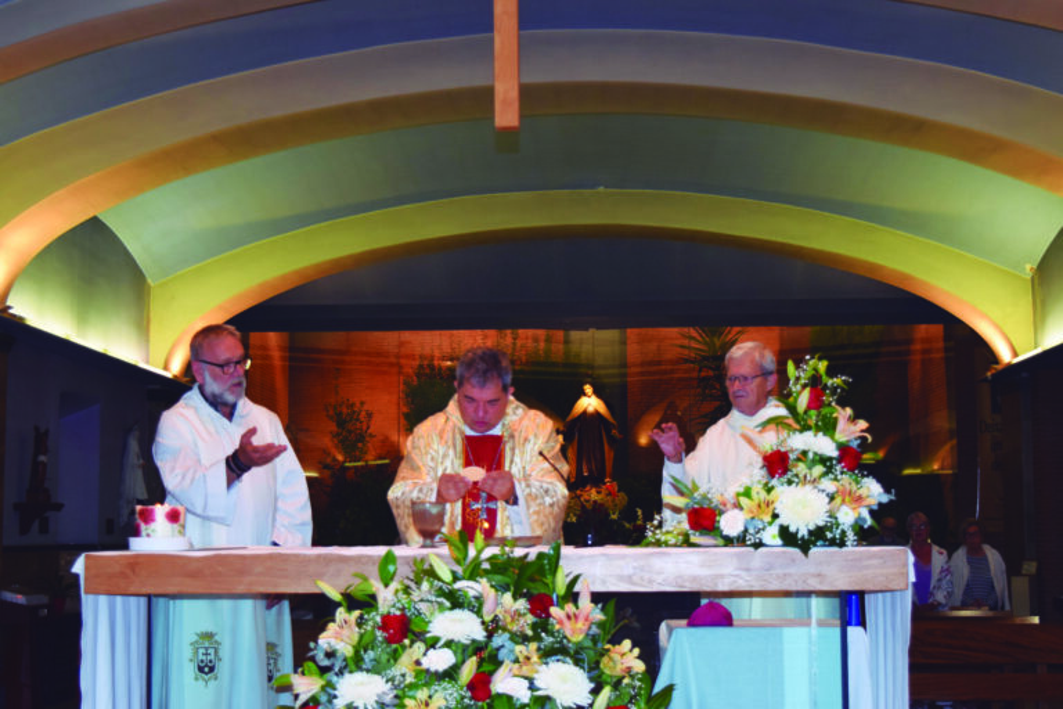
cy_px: 354
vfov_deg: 22.6
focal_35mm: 60
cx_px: 532
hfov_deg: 33.4
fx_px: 1772
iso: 800
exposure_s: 1/100
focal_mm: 40
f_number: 5
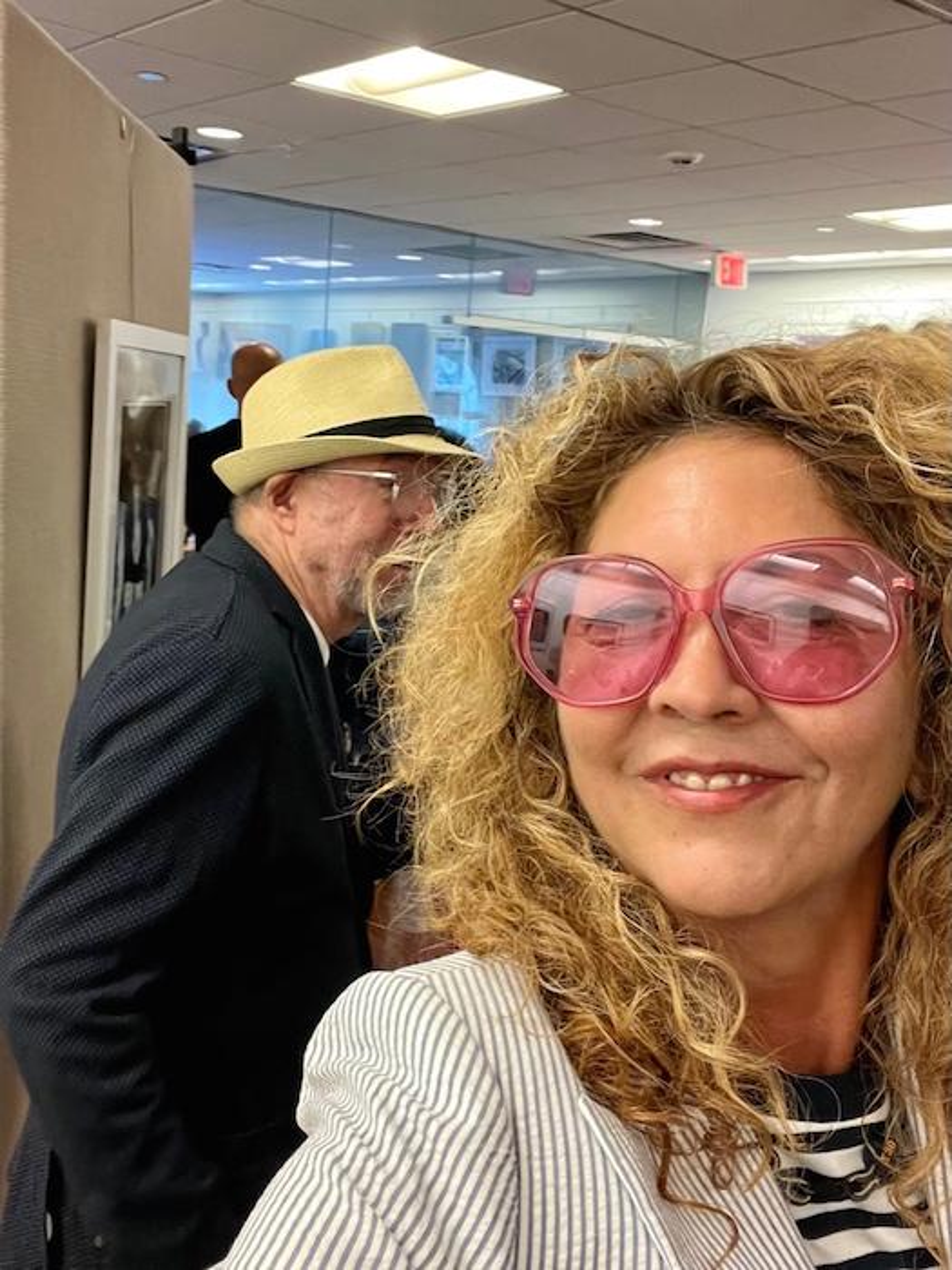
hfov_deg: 46.8
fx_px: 1100
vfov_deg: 60.0
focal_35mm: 30
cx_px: 476
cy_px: 635
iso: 200
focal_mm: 2.71
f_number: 2.2
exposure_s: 1/60
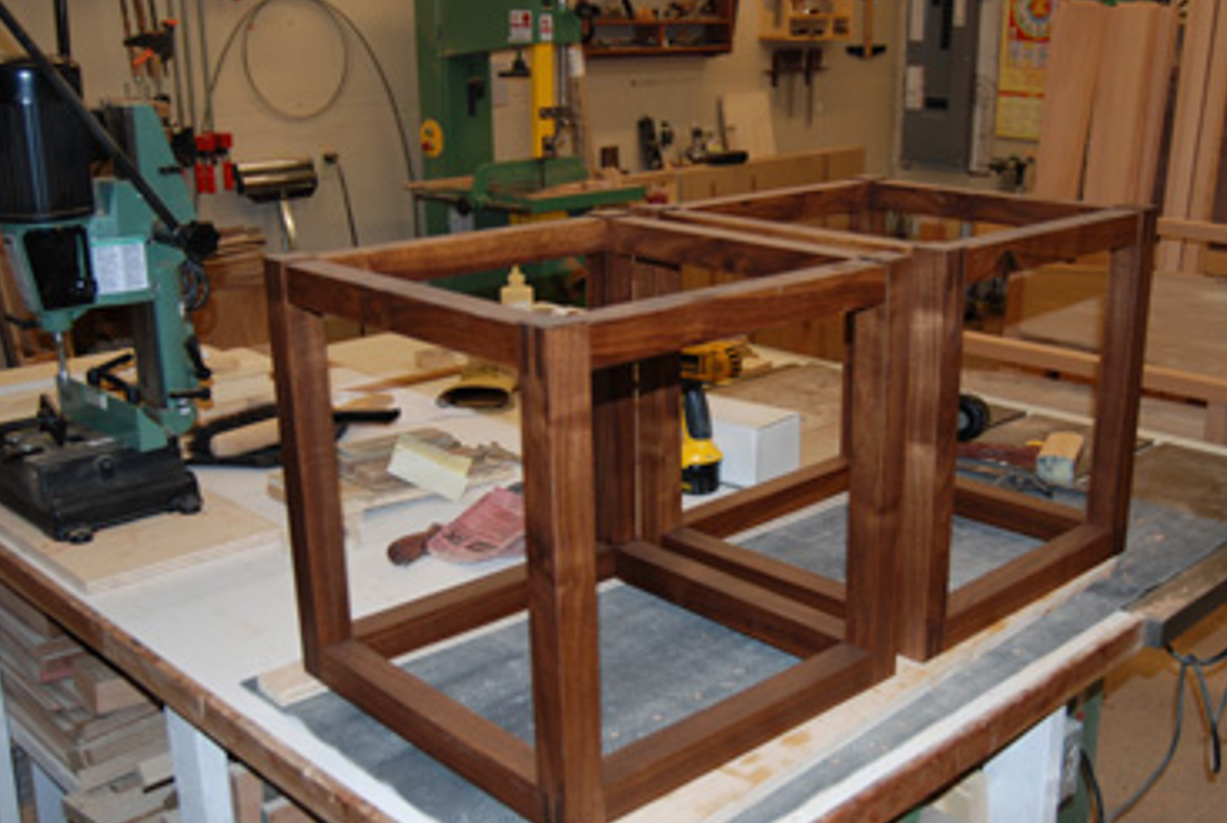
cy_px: 467
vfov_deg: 33.0
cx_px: 702
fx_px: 1386
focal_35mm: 41
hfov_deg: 47.6
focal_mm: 23
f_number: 3.8
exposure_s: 1/60
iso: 200
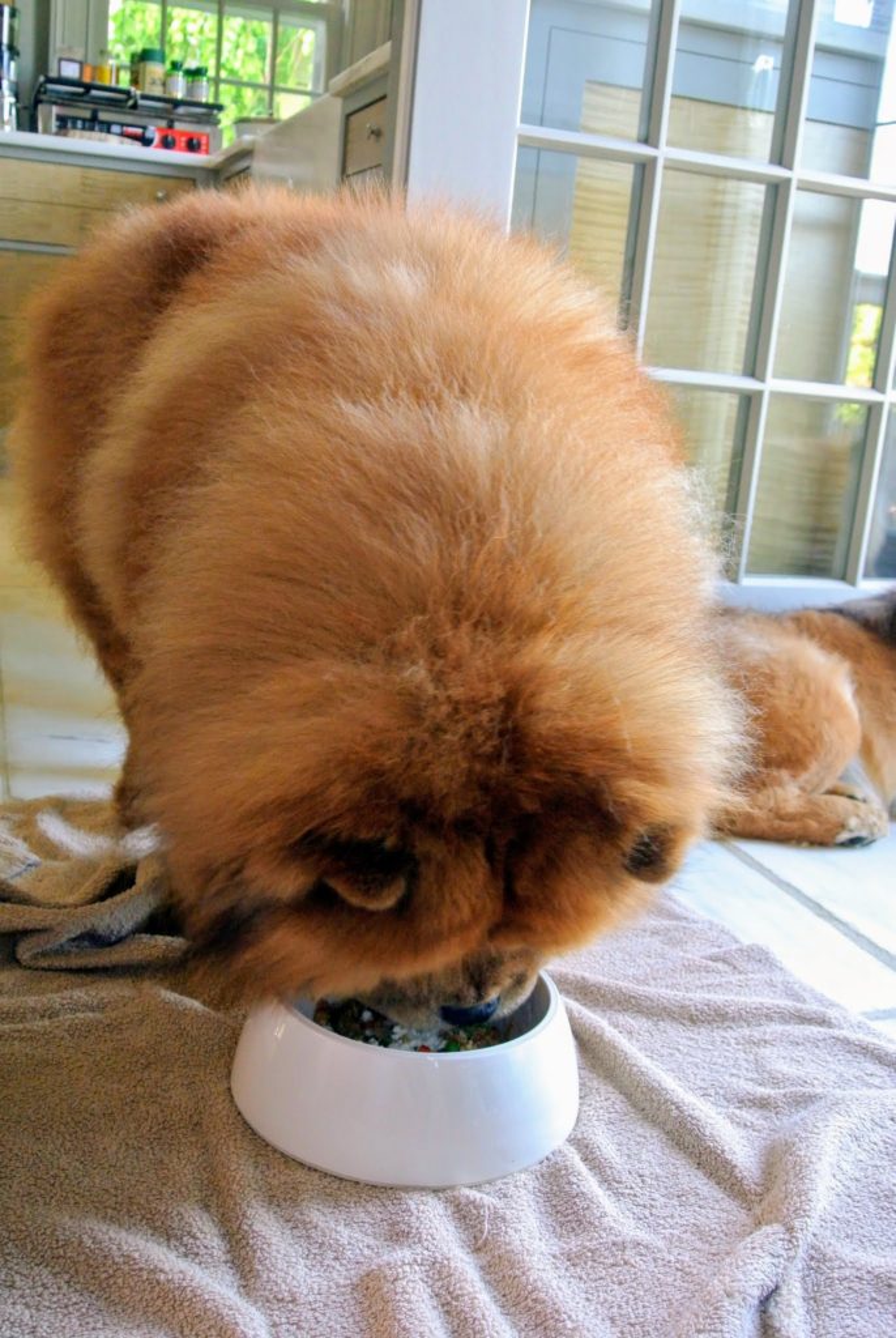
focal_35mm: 35
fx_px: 1302
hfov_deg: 38.0
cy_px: 669
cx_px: 448
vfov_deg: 54.4
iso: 560
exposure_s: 1/30
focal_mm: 13.1
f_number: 4
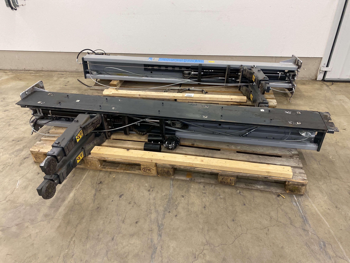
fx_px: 263
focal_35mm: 26
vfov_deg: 53.1
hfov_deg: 67.3
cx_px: 175
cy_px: 132
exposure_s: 1/60
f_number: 1.8
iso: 160
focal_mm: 4.25
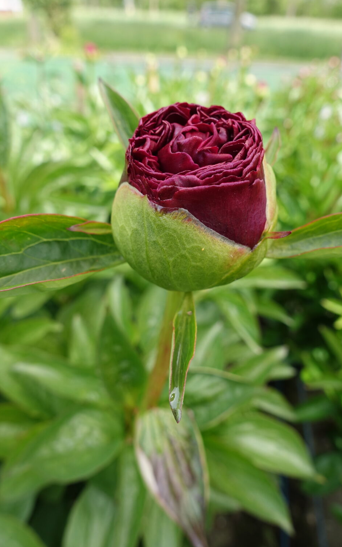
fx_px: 373
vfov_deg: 72.5
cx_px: 174
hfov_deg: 49.3
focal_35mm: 25
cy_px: 268
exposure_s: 1/200
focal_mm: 8.8
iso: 125
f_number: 4
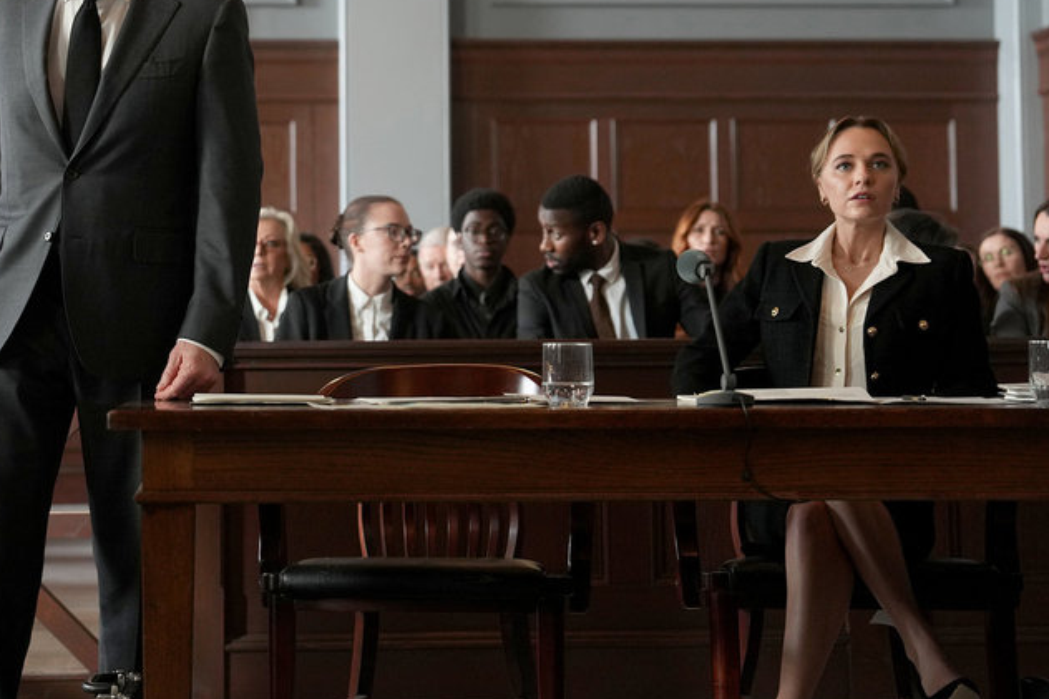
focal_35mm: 76
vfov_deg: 17.9
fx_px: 2214
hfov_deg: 26.5
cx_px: 340
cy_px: 210
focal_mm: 48
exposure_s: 1/125
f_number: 2.8
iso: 1600
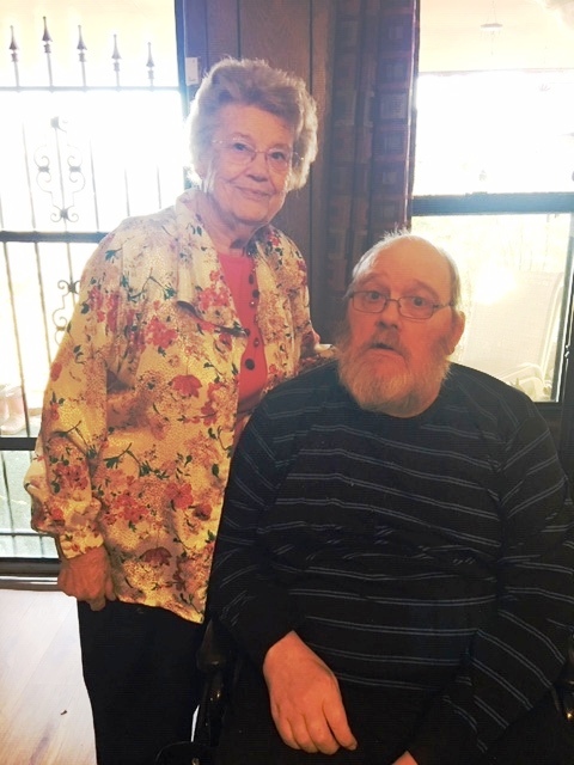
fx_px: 641
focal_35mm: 29
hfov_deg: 48.2
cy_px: 382
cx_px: 287
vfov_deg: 61.7
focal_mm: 4.15
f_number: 2.2
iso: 64
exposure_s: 1/15
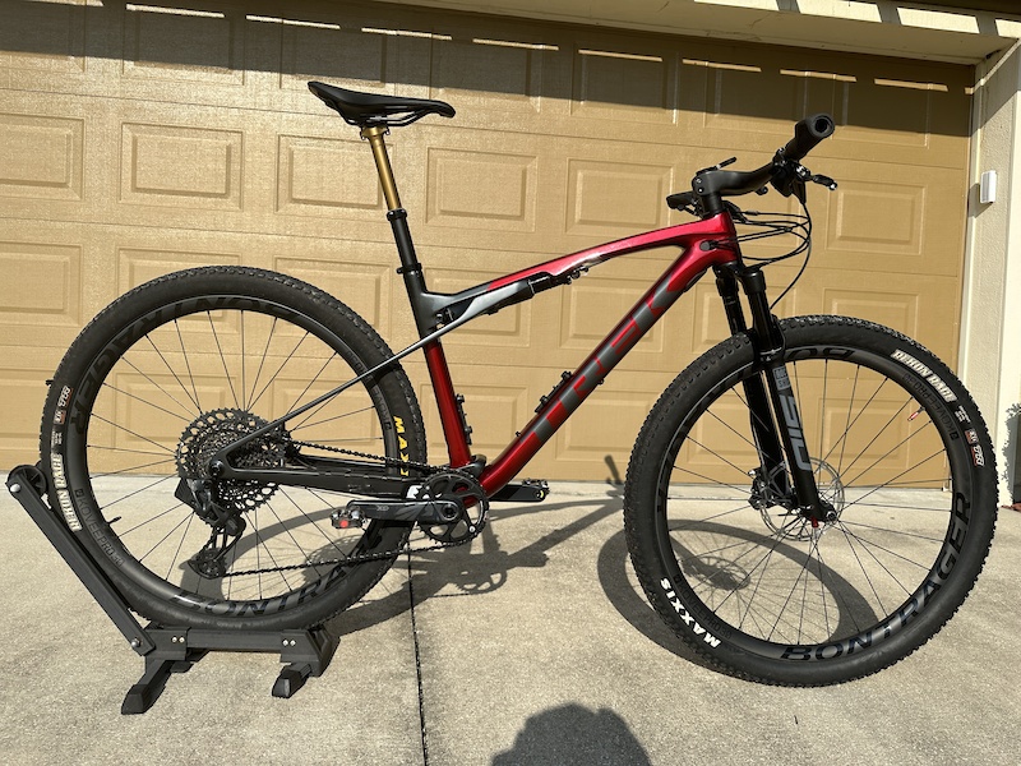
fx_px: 708
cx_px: 510
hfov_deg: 71.6
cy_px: 383
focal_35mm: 24
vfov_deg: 56.8
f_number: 1.78
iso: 80
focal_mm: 6.86
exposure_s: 1/4545
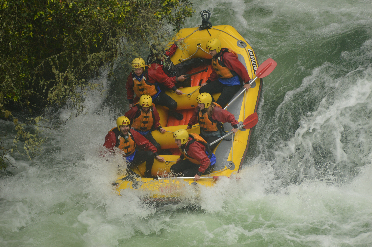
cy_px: 124
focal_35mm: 270
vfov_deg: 5.1
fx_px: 2788
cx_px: 186
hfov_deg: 7.6
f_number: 2.8
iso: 560
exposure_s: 1/640
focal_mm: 180
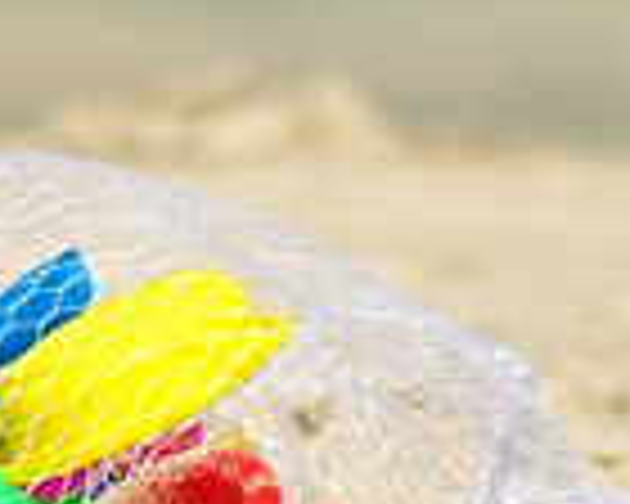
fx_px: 16912
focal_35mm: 907
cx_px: -1503
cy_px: -425
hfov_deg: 2.1
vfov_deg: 1.7
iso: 200
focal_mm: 90
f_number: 2.8
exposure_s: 1/2400
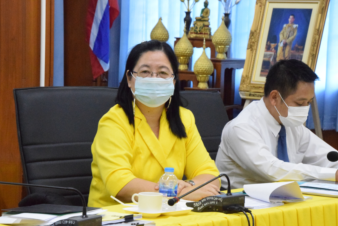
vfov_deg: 9.0
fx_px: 1437
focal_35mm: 153
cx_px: 151
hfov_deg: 13.4
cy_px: 118
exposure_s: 1/80
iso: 11400
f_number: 8
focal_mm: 92
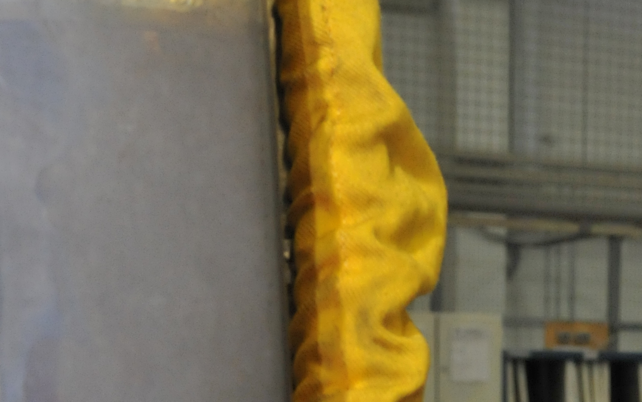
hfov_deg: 19.7
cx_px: 615
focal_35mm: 103
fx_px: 1803
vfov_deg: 11.6
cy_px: 756
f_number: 6.3
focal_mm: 20
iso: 1000
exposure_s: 1/100
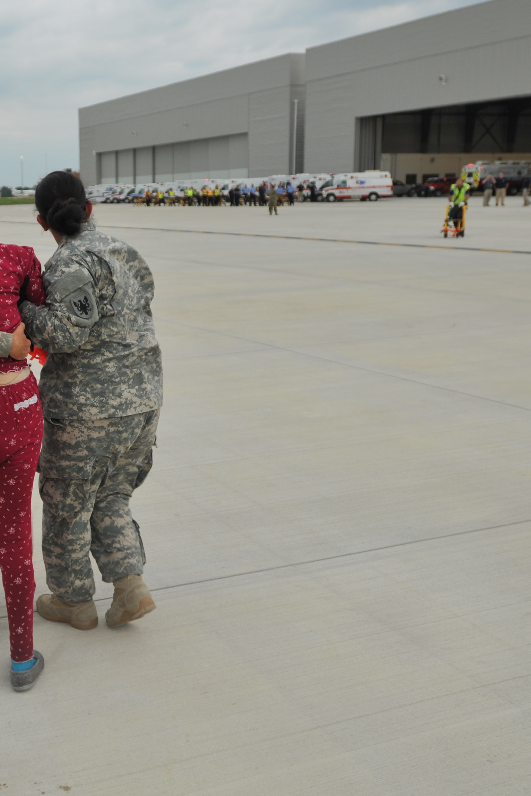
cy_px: 397
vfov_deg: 47.6
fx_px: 903
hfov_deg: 30.9
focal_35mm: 41
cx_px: 25
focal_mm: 17
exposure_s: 1/180
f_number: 9.5
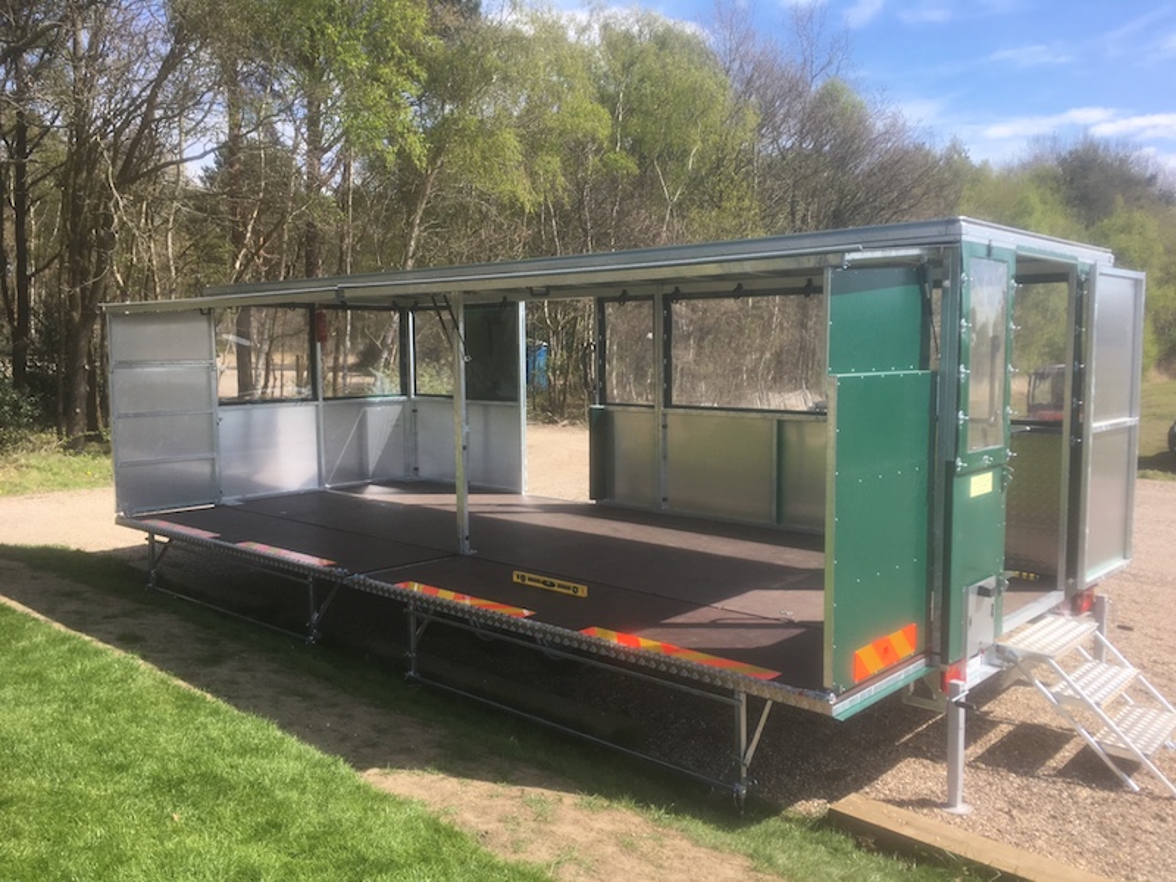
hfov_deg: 61.7
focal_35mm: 29
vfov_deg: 48.2
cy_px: 441
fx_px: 985
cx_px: 588
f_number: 2.2
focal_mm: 4.15
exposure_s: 1/680
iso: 25
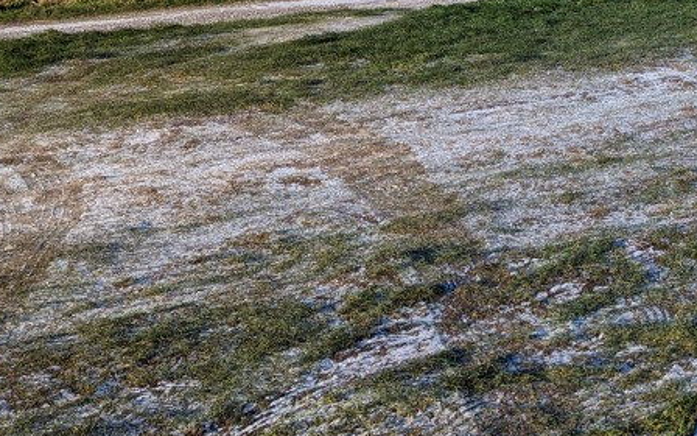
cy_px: -12
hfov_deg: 27.4
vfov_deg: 18.6
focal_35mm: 68
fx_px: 1292
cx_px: 783
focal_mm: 6.81
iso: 46
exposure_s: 1/1471
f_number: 1.85
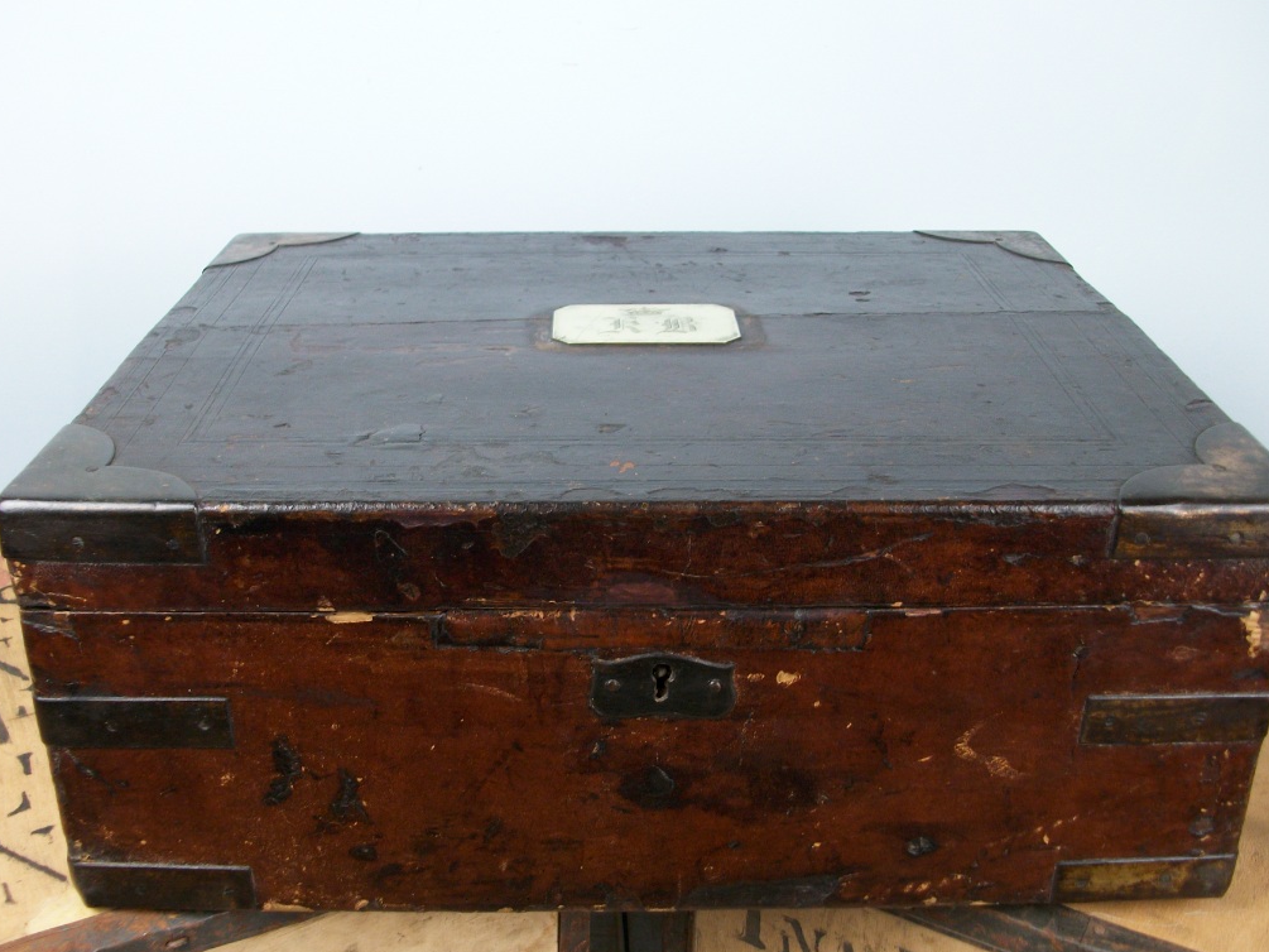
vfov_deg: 38.7
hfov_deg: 50.1
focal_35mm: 37
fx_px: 1357
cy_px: 499
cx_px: 640
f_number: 2.9
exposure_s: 1/40
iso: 113
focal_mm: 5.7
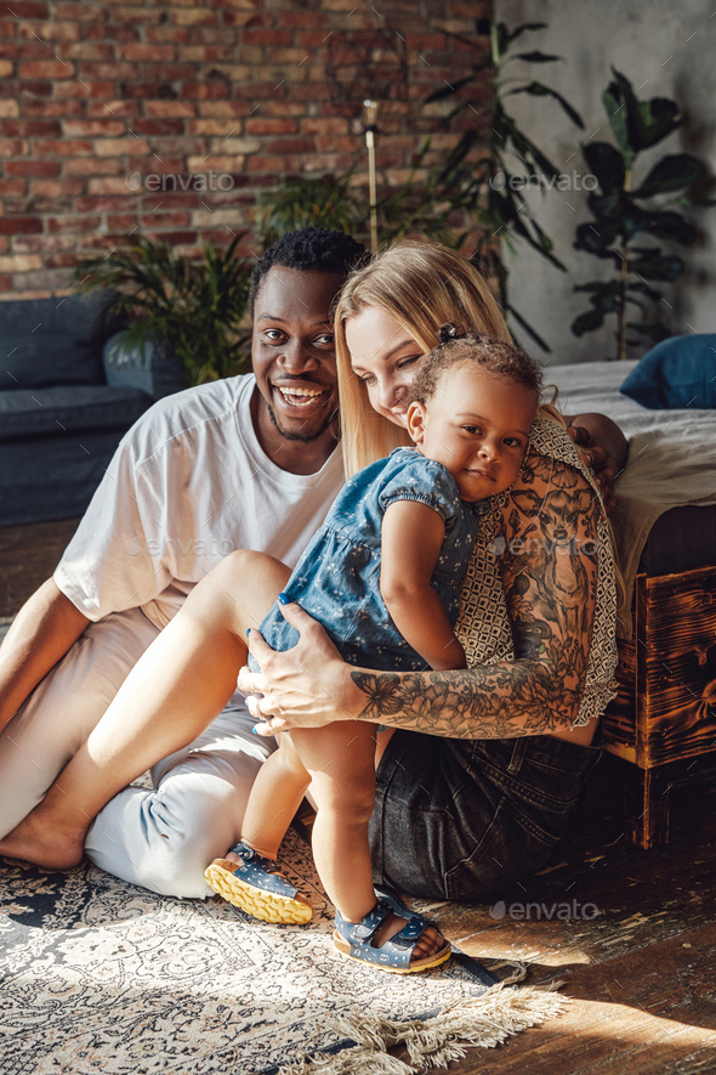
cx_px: 358
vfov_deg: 48.5
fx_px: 1193
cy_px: 538
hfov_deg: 33.4
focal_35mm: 40
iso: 400
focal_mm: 40
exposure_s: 1/320
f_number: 4
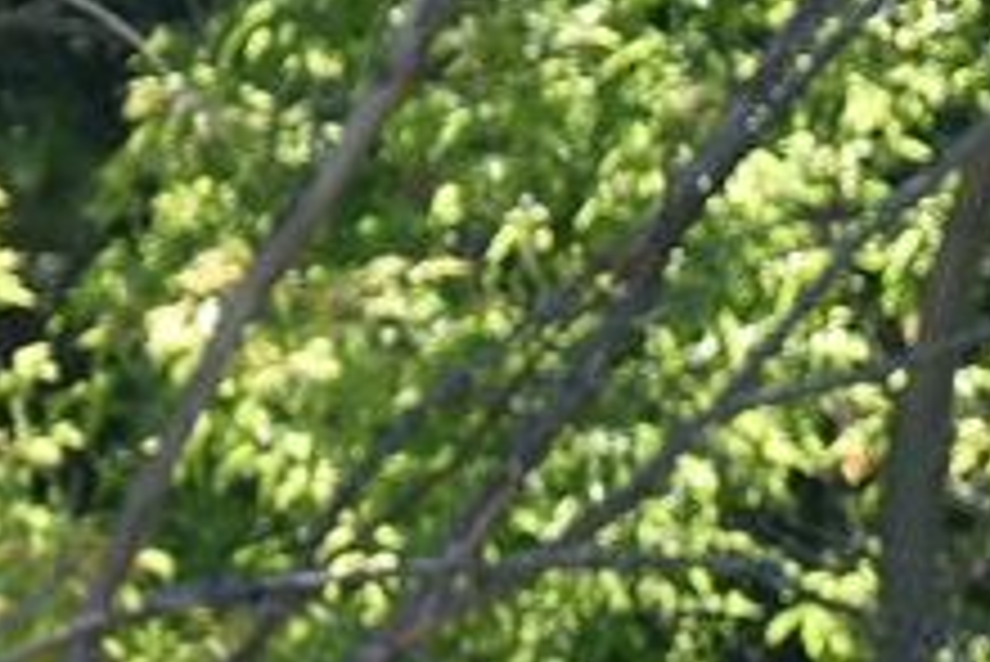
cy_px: 2324
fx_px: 39019
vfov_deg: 1.0
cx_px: 1256
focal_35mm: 1418
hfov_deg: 1.5
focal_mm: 200
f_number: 6.3
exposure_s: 1/400
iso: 320
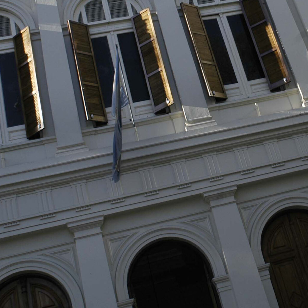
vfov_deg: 26.8
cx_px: 244
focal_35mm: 63
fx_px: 634
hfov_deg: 26.8
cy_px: 61
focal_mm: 20
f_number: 10
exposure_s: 1/125
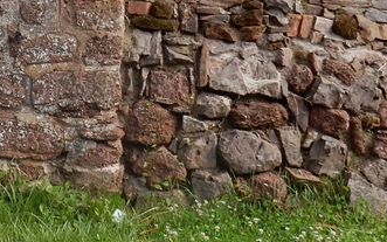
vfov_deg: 10.7
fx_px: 1245
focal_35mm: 118
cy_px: -113
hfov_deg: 17.0
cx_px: -60
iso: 125
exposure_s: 1/500
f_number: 4
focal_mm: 6.4
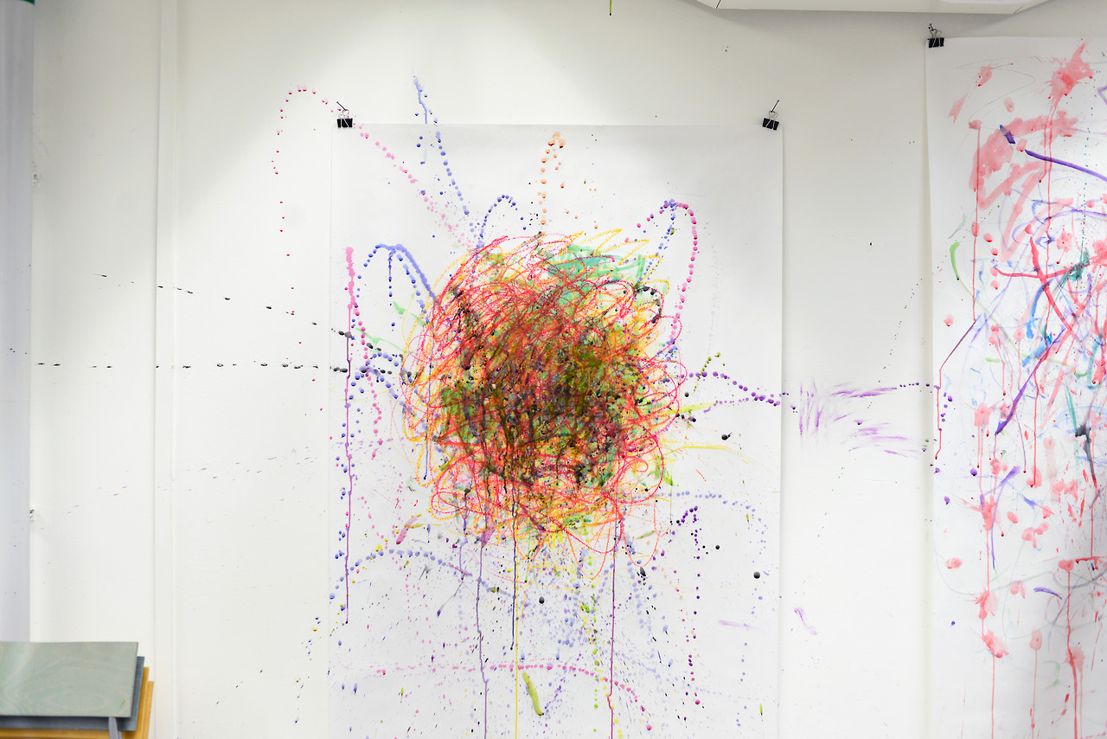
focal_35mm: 35
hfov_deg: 54.4
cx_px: 554
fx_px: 1076
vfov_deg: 37.9
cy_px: 370
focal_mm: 35
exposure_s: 1/125
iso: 400
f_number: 4
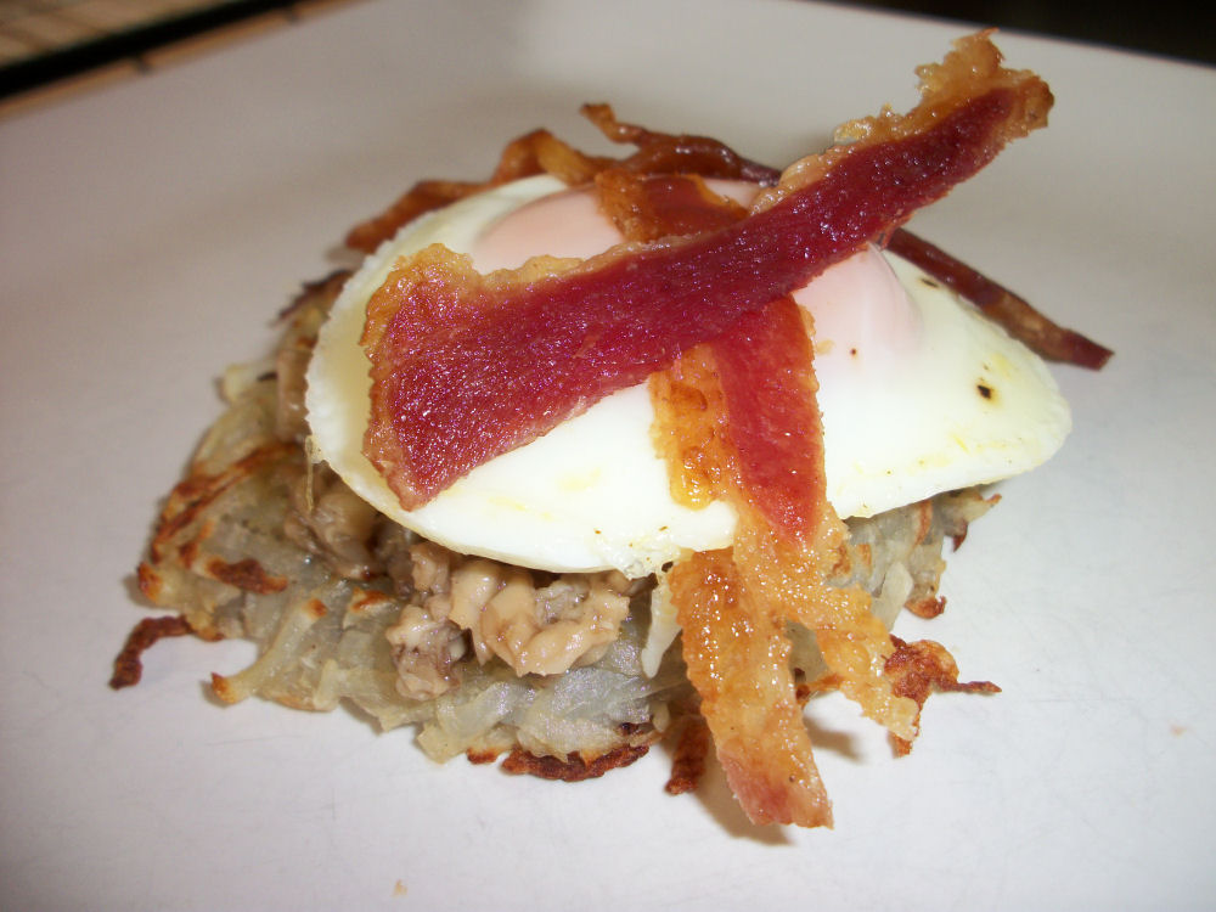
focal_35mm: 35
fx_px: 1229
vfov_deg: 40.7
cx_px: 608
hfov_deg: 52.6
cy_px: 456
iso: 80
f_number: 3.1
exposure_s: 1/30
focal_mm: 6.3
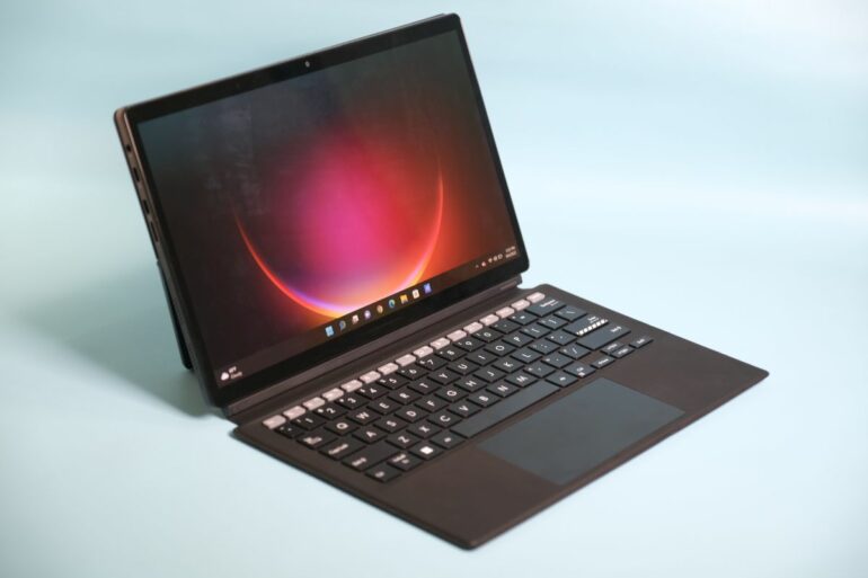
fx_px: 1856
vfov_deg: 17.7
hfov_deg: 26.3
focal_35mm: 77
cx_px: 434
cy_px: 289
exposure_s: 1/80
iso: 400
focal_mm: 51.6
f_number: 2.8
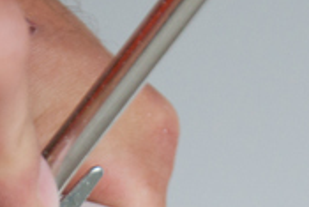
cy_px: 425
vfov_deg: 3.2
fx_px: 3728
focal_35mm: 434
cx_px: 142
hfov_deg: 4.7
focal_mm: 70
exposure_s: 1/500
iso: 1000
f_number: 5.3
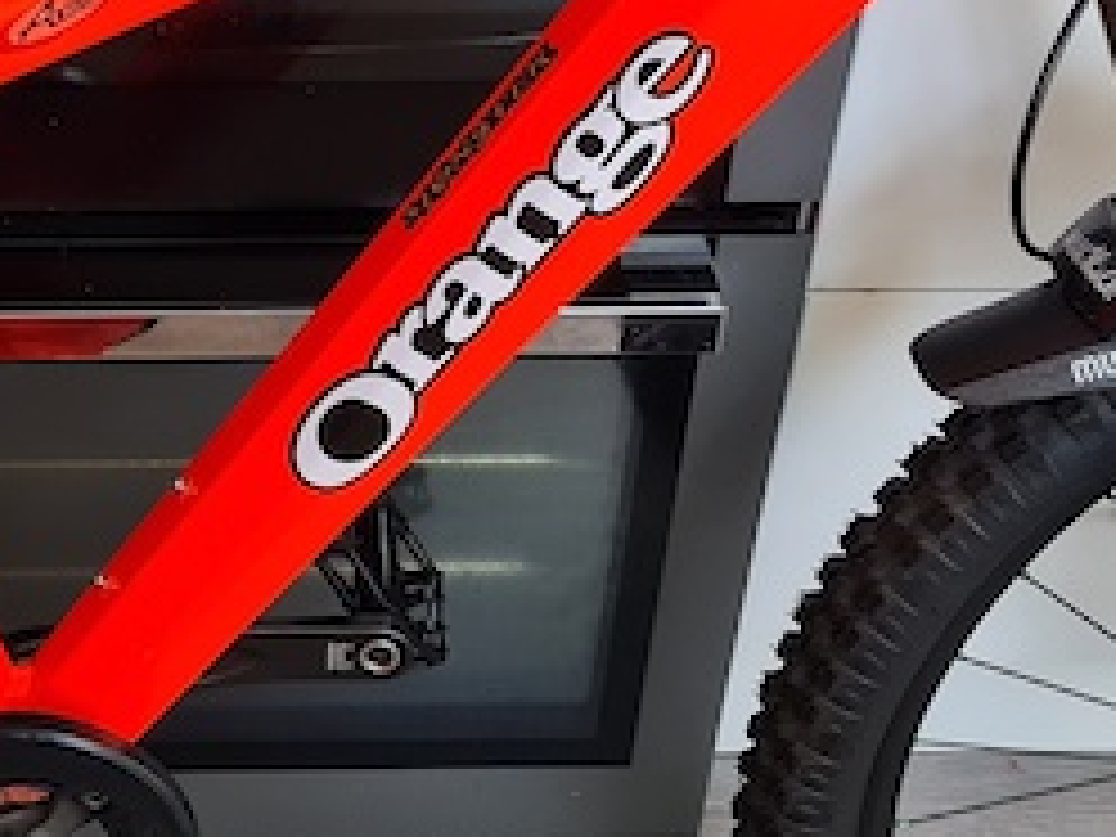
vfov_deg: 17.5
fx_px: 2708
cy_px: 225
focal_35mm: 84
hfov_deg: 23.0
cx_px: 234
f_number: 1.8
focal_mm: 5.4
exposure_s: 1/100
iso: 160
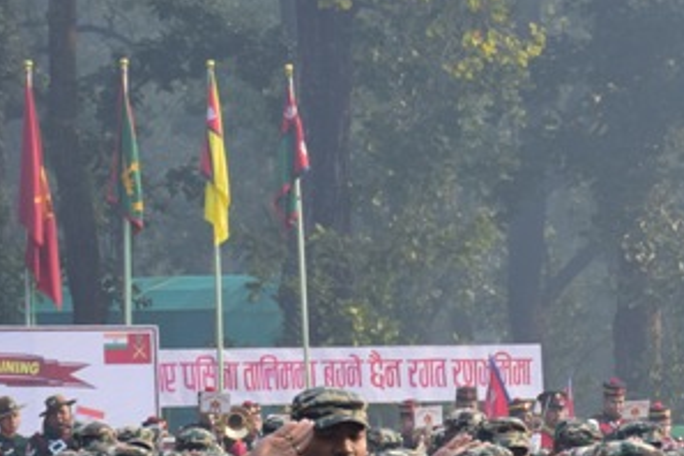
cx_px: 1163
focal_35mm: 321
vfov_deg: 4.3
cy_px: 584
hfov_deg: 6.3
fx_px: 6099
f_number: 7.1
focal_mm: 62
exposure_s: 1/400
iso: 320
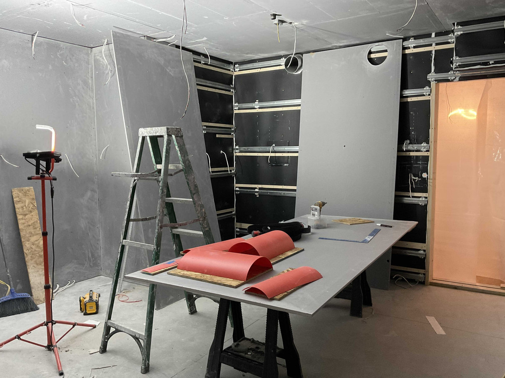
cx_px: 252
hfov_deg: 61.7
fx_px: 423
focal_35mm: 29
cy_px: 189
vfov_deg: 48.2
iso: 200
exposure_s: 1/60
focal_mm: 3
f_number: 1.8
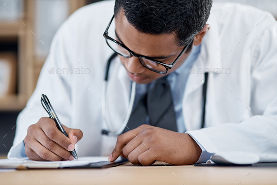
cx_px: 138
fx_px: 654
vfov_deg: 16.1
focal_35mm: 85
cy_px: 92
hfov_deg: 23.9
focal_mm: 85
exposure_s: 1/200
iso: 250
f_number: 2
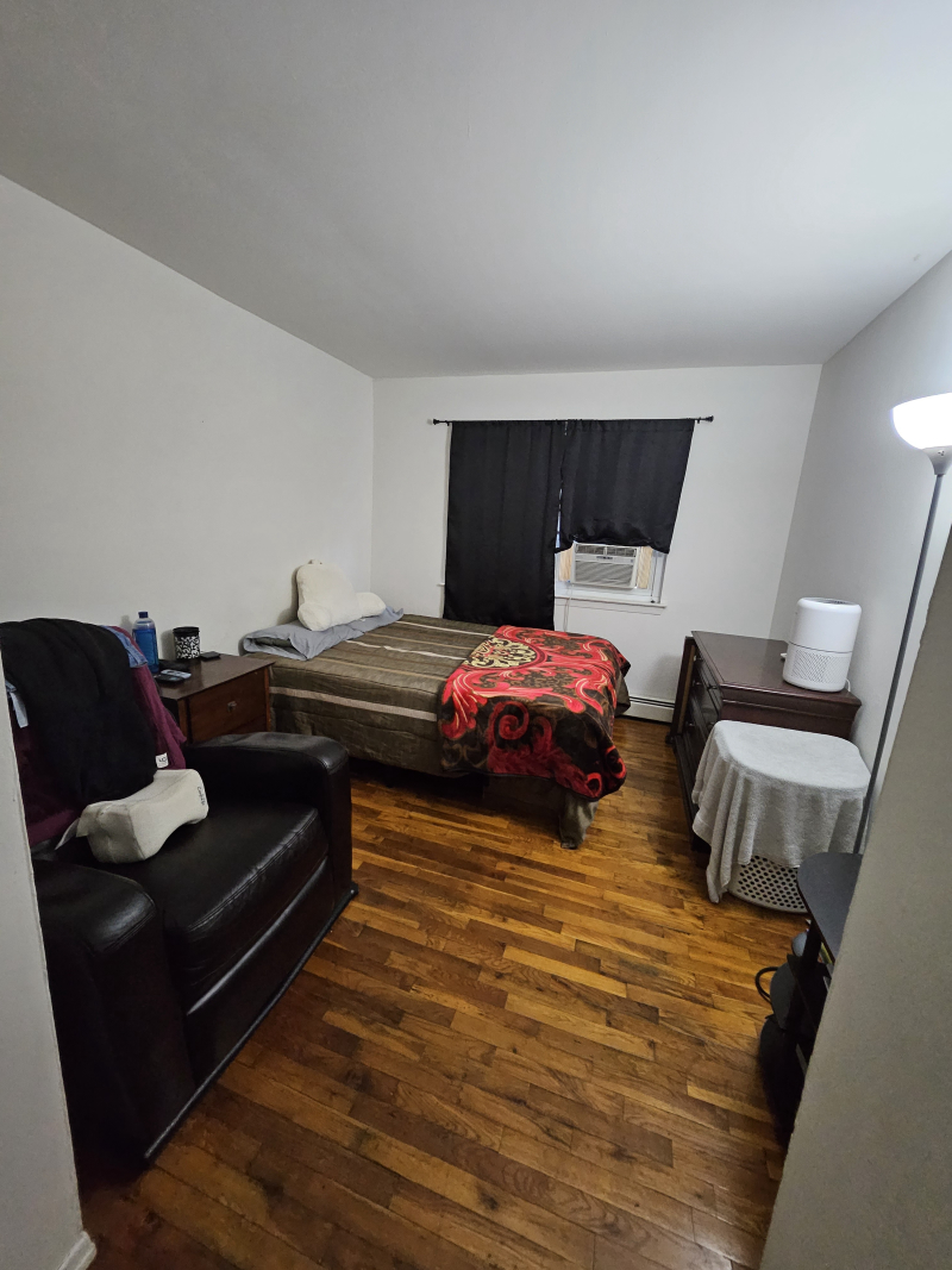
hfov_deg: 89.9
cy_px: 635
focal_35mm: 13
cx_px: 476
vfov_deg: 106.2
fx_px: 477
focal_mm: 1.74
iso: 500
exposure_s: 1/30
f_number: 2.2
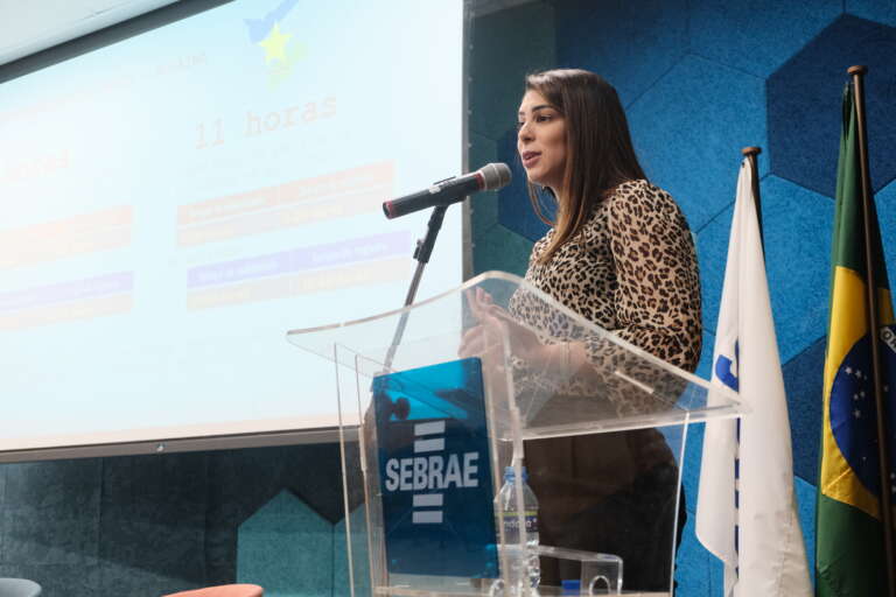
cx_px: 448
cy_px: 298
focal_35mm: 51
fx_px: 1269
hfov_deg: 38.9
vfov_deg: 26.5
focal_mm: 34.3
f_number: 3.6
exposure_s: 1/125
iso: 2500
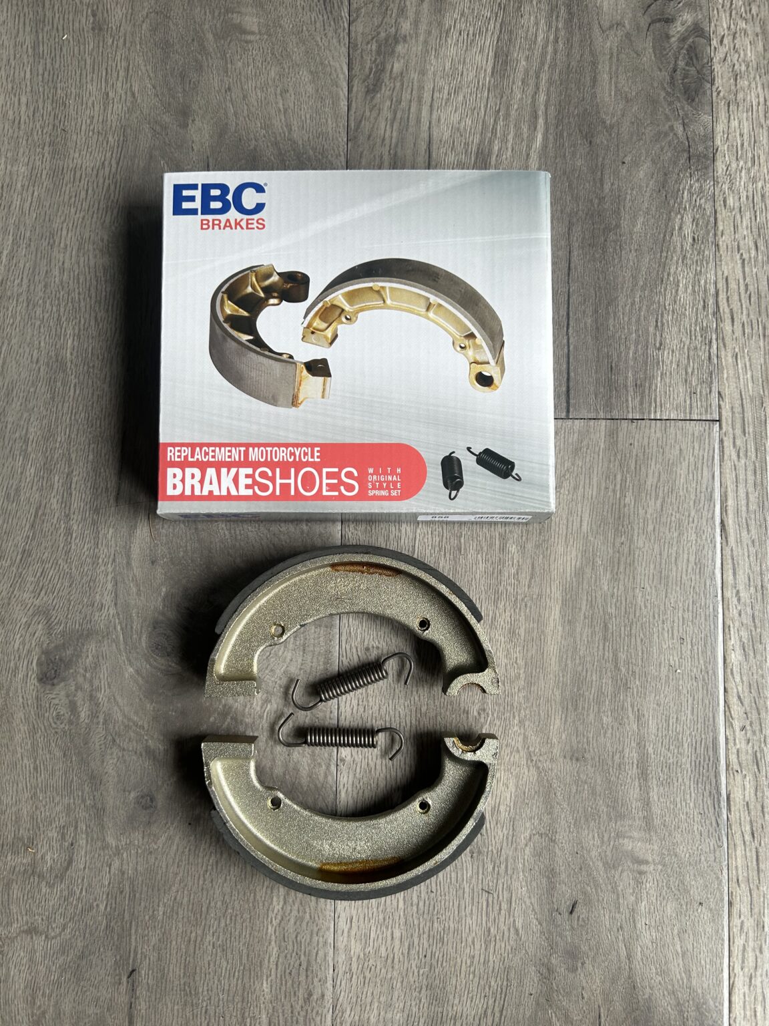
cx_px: 384
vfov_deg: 67.3
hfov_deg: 53.1
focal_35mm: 26
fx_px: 770
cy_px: 513
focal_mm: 5.7
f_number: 1.5
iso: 50
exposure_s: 1/121
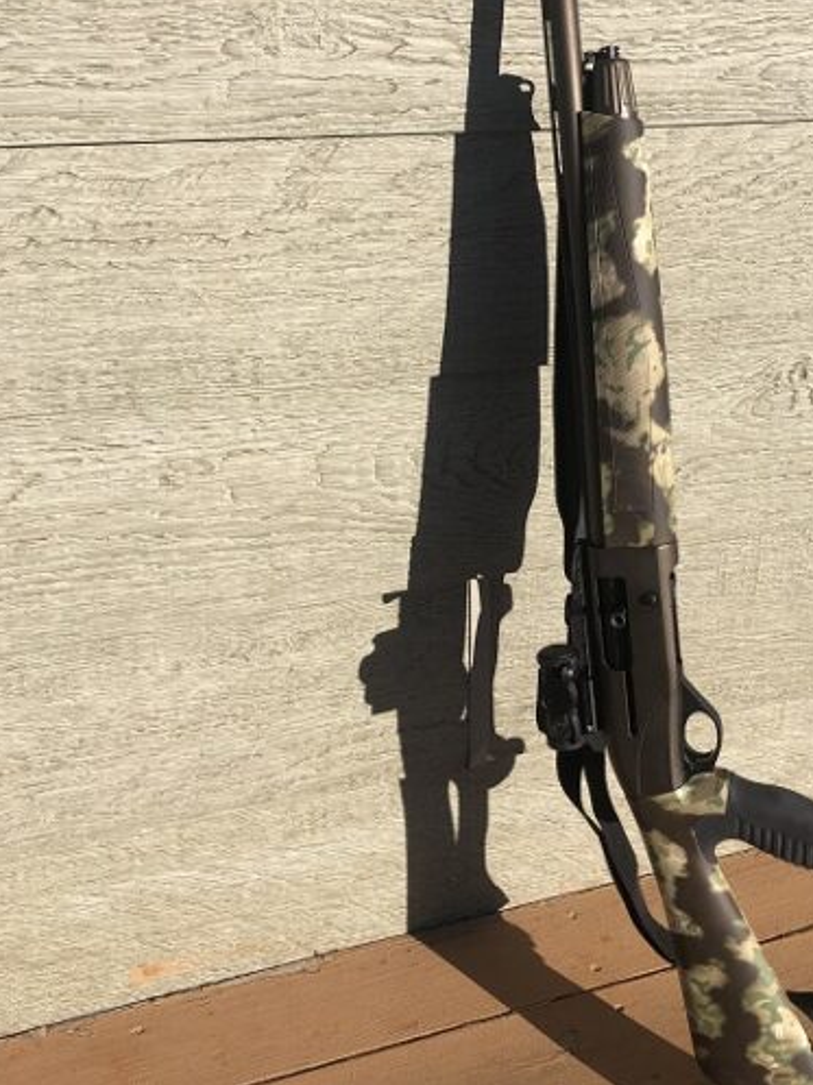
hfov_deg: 33.9
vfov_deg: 44.4
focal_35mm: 42
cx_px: 565
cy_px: 404
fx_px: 1316
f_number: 1.8
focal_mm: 3.99
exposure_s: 1/2703
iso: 20
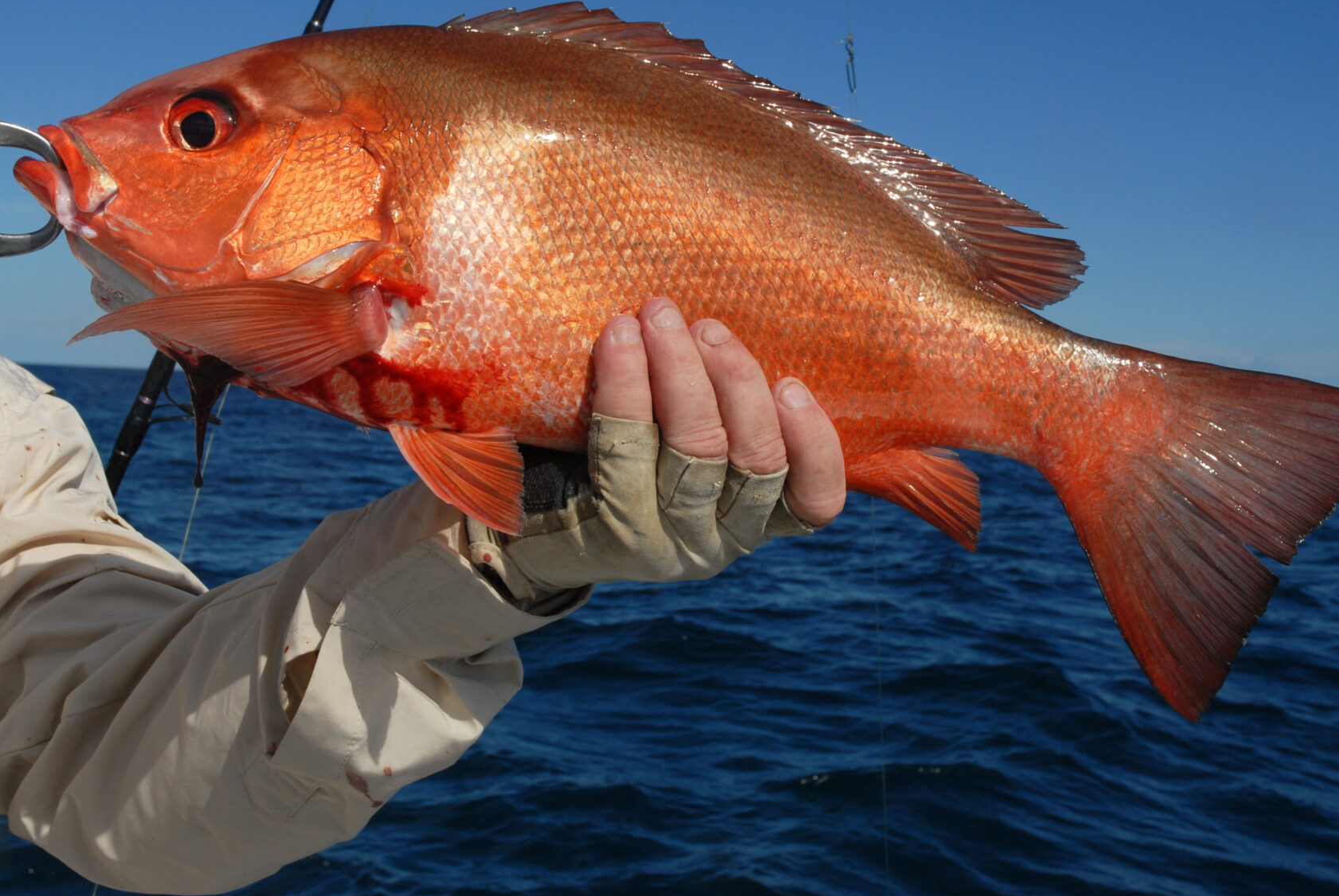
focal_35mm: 50
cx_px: 665
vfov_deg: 27.2
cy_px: 351
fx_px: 1847
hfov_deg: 39.8
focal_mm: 27
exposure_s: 1/400
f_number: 10
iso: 160
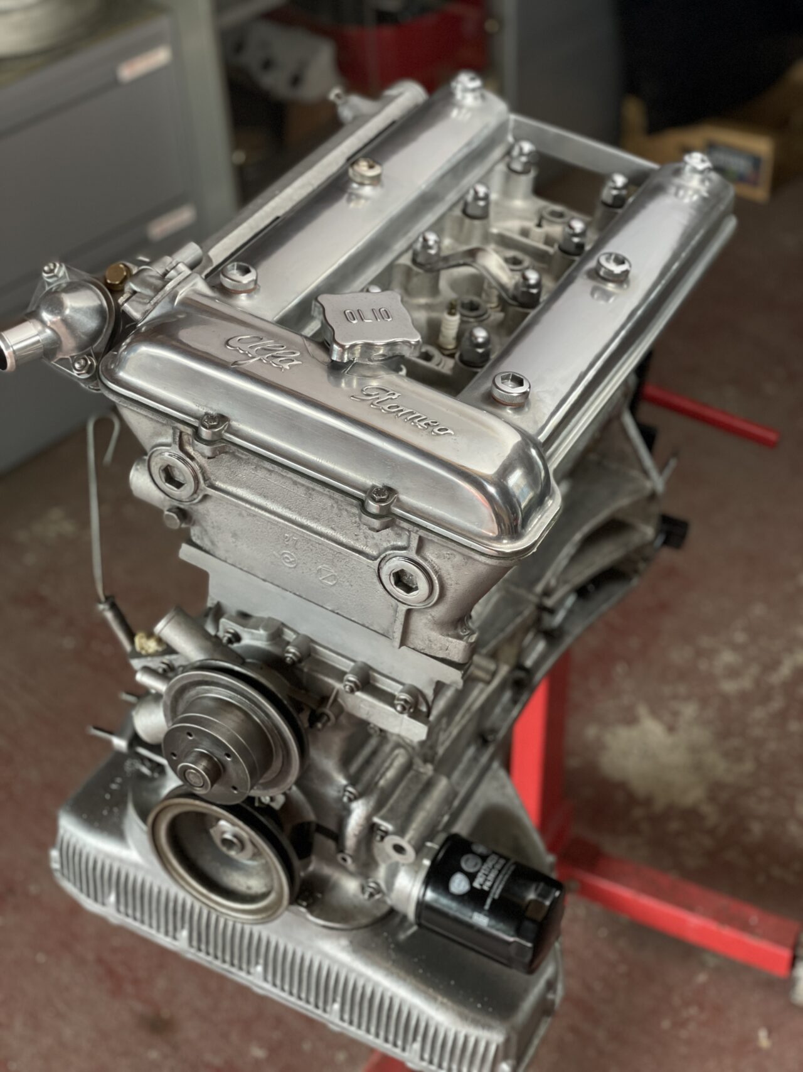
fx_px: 1609
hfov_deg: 28.0
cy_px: 536
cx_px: 402
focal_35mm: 52
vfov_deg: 36.8
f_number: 2
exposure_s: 1/122
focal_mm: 6
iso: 100
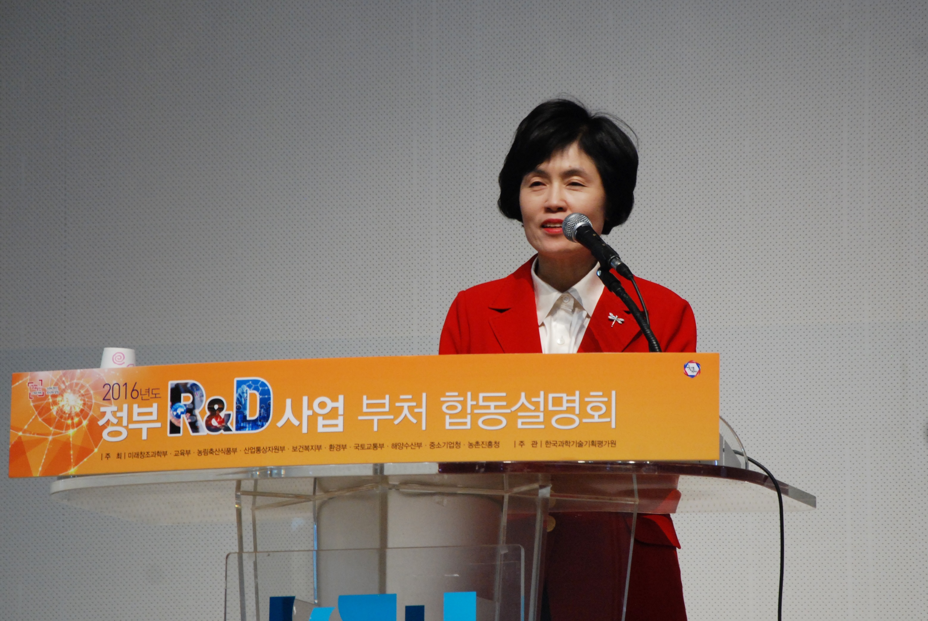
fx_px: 4065
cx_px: 464
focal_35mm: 158
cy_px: 310
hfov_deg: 13.0
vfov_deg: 8.7
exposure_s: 1/13
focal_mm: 105
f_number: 5.6
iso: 800
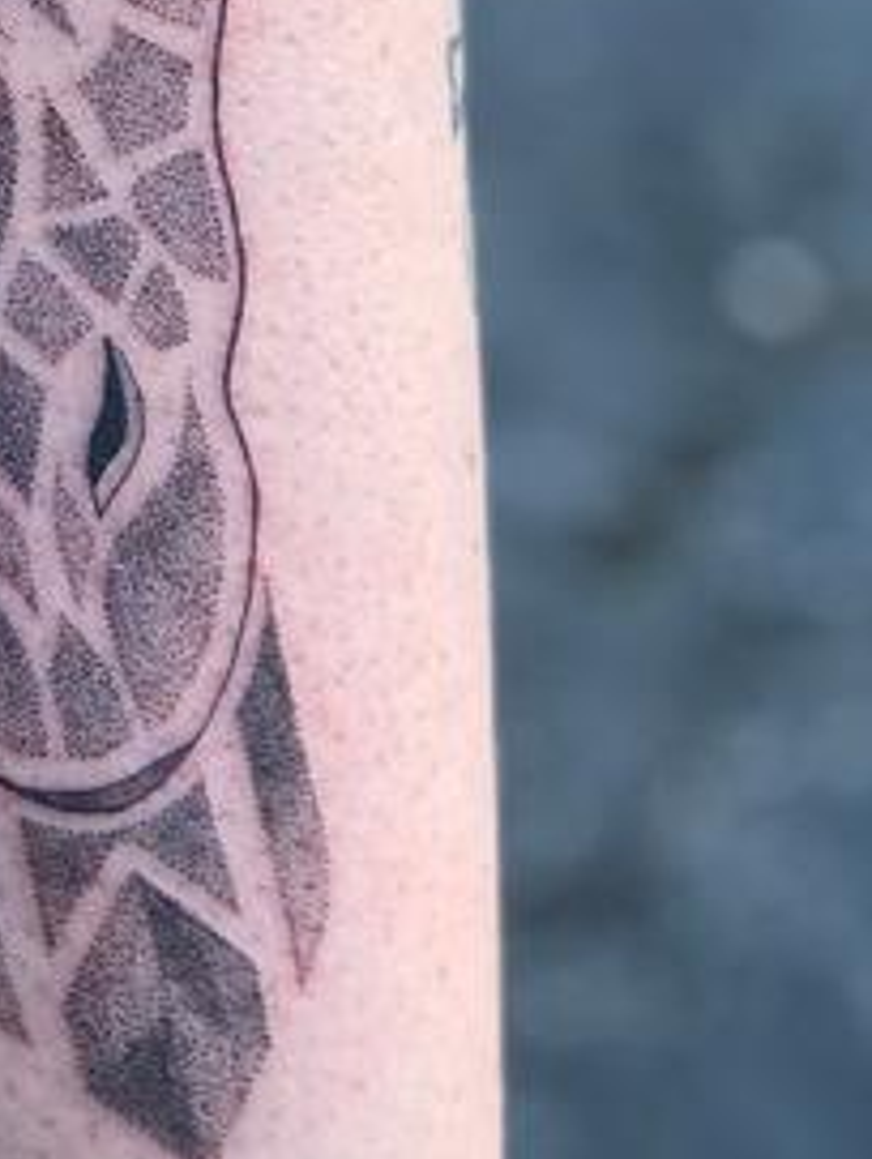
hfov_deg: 8.8
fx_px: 5629
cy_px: 9
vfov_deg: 11.6
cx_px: -64
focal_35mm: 168
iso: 20
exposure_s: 1/60
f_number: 2.8
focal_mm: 6.6
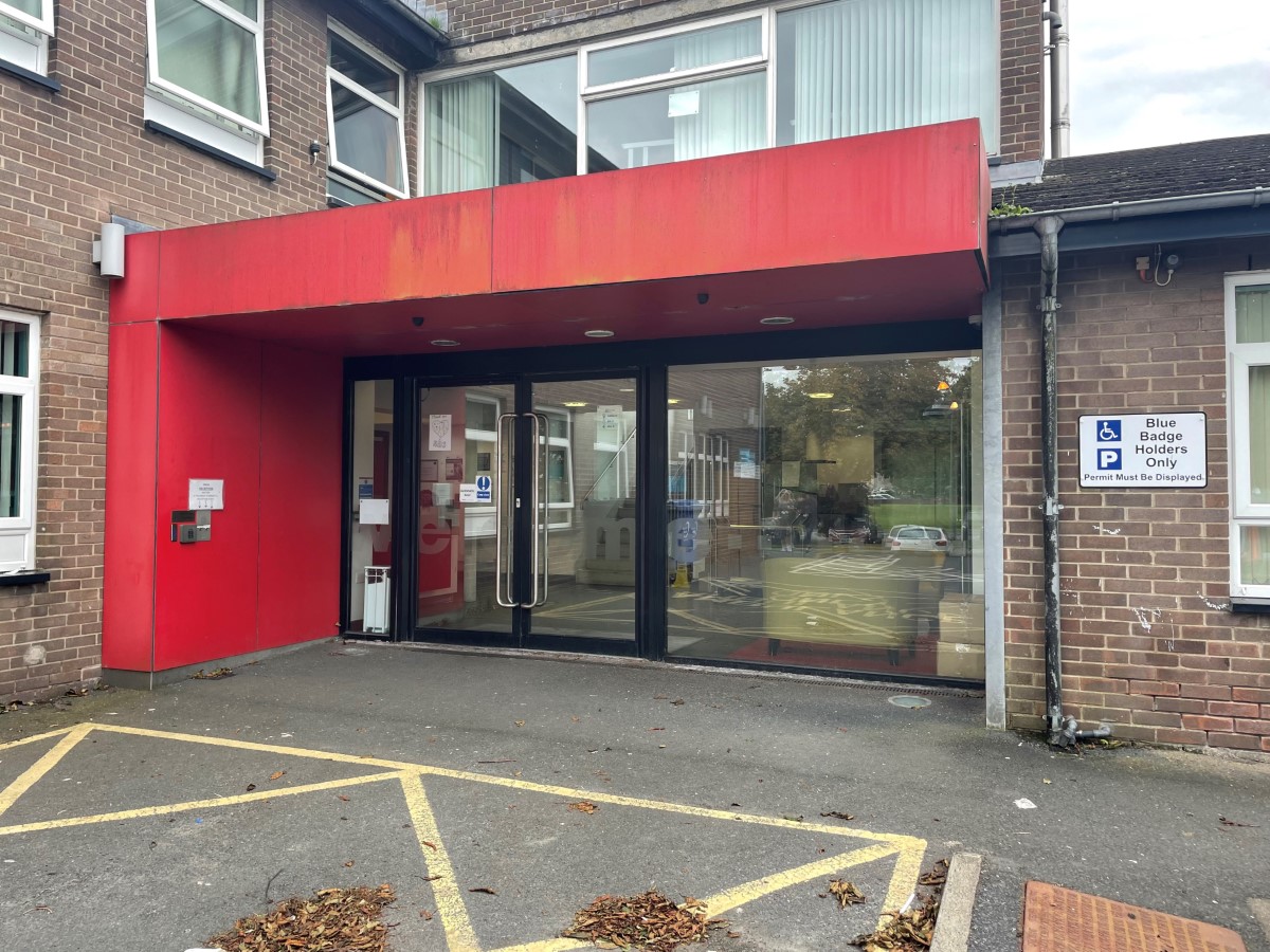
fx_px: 954
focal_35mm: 26
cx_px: 635
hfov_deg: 67.3
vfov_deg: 53.1
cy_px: 476
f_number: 1.6
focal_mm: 4.2
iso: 32
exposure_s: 1/148
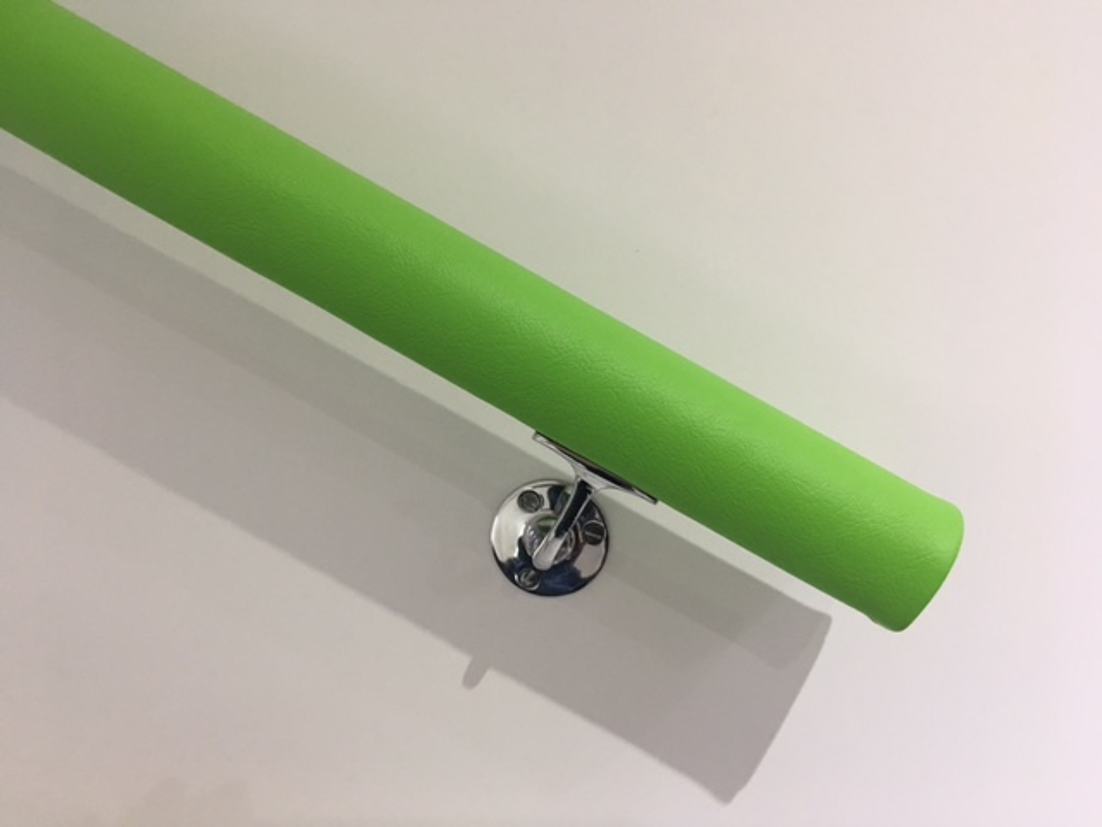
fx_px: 923
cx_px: 551
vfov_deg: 48.2
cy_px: 414
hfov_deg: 61.7
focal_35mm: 29
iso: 80
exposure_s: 1/17
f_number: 2.2
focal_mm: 4.15
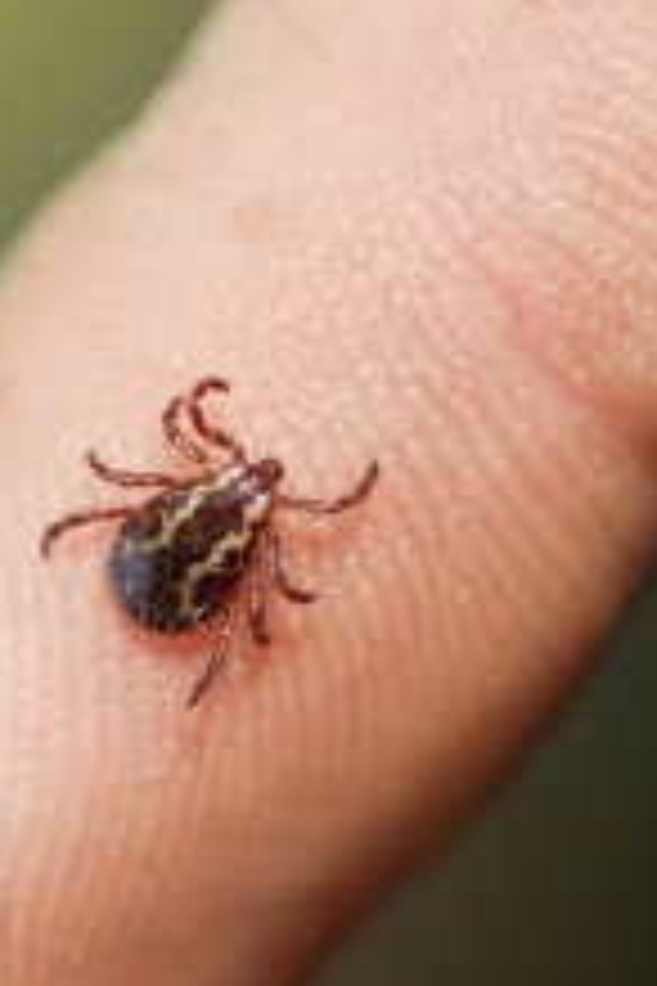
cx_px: 580
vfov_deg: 4.4
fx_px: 12796
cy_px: 754
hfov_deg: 2.9
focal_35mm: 467
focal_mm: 105
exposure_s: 1/200
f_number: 3.5
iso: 100
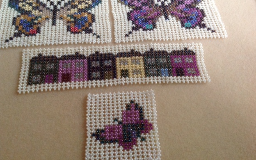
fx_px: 265
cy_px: 70
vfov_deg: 33.5
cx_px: 128
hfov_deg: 51.5
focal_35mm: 38
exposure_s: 1/15
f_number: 2.4
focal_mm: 4.28
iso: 320
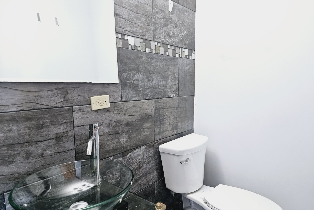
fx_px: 209
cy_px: 113
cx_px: 157
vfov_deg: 53.1
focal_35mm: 24
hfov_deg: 73.7
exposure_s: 1/170
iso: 1000
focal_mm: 6.3
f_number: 1.7
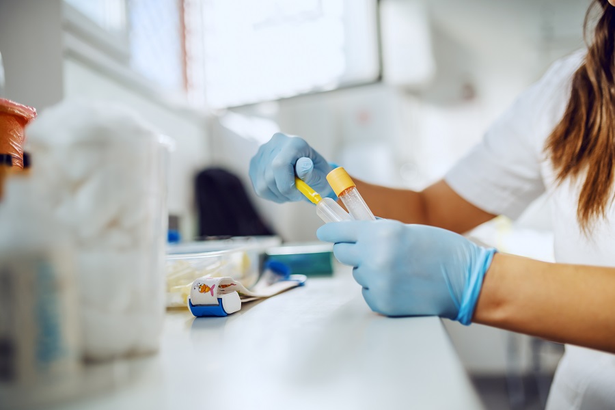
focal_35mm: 35
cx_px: 308
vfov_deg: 37.9
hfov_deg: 54.4
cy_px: 205
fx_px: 598
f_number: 2
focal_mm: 35
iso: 200
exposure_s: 1/2000
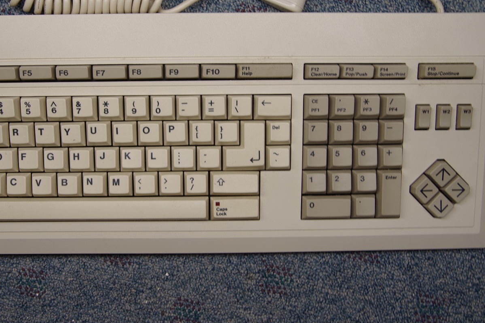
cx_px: 181
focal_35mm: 44
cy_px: 156
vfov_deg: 30.5
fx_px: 593
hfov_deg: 44.1
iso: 100
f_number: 16
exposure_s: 1/3.33
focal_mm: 33
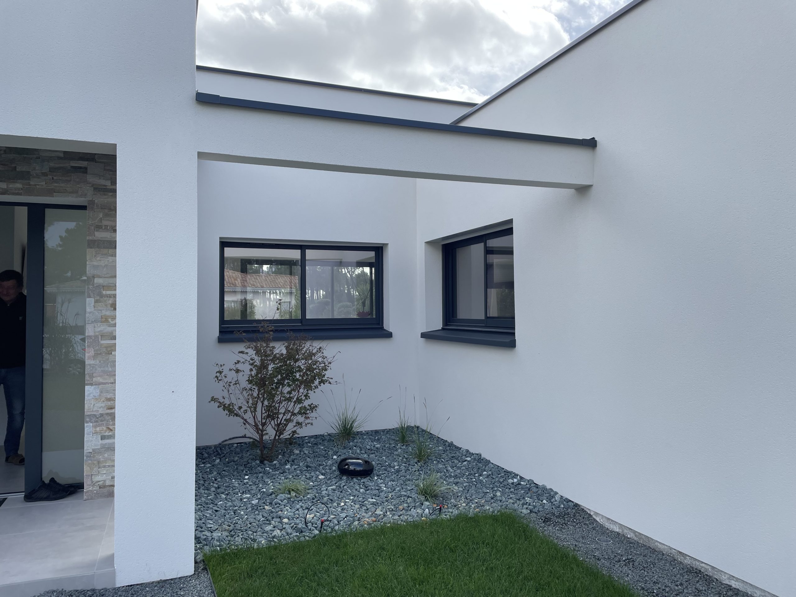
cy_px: 298
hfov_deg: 67.3
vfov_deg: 53.1
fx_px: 598
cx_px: 398
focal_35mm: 26
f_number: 1.6
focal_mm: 4.2
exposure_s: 1/1715
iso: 32
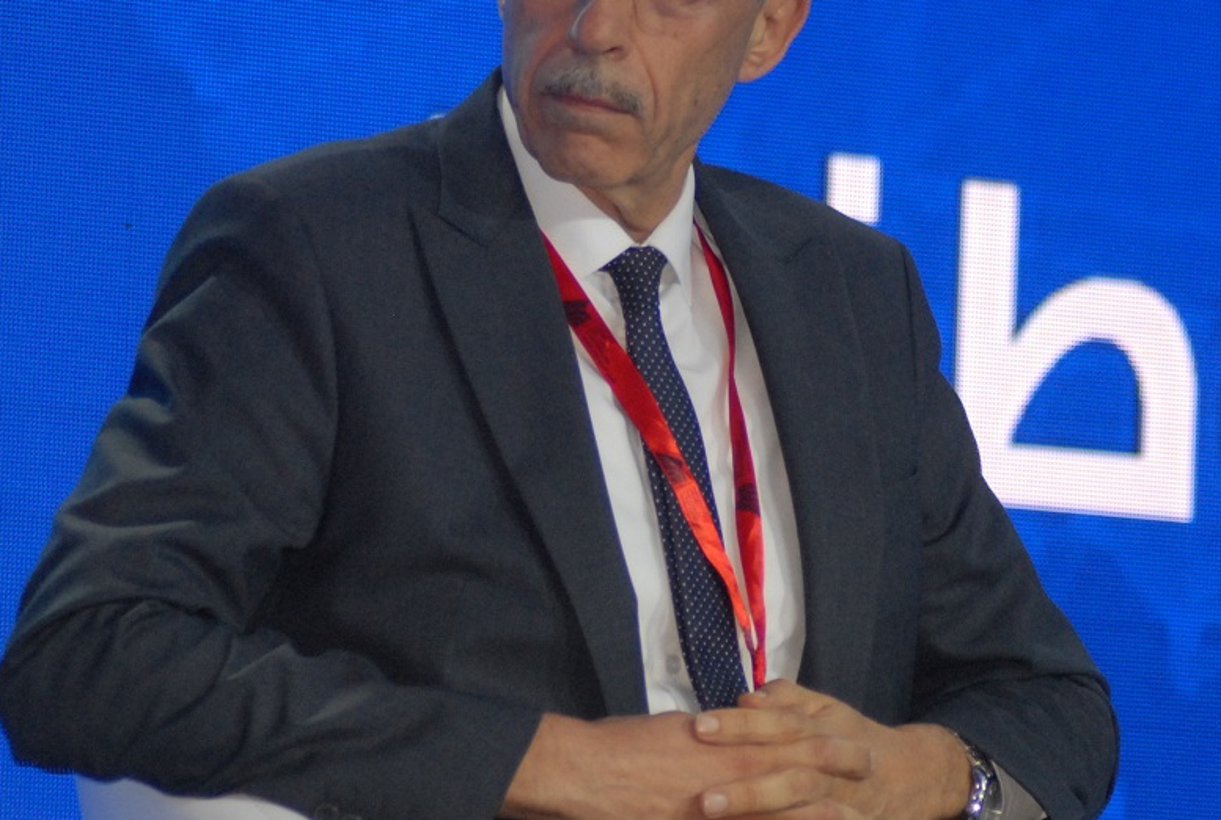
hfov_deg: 6.8
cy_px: 312
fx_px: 10232
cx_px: 652
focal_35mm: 301
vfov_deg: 4.6
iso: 800
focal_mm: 130
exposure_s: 1/100
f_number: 4.2
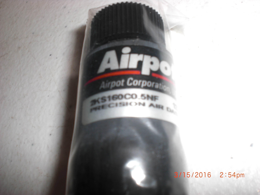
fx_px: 285
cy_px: 98
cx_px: 130
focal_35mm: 38
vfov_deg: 37.7
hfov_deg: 49.0
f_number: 5.6
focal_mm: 6.3
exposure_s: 1/60
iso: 64
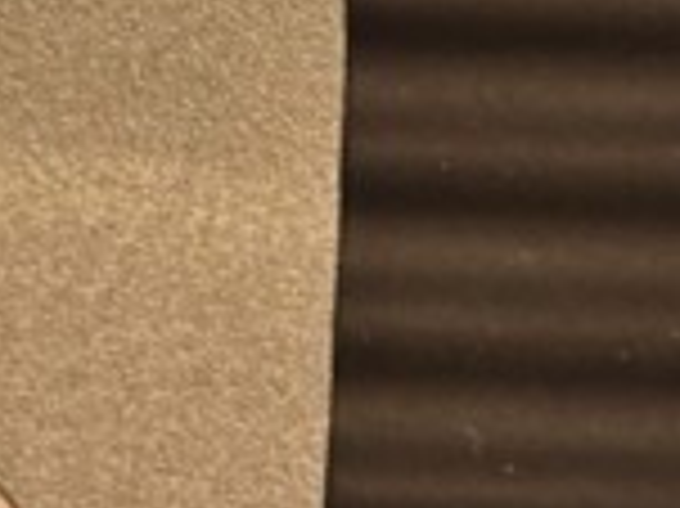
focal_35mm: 381
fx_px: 7478
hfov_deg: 5.2
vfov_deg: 3.8
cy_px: -589
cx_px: 297
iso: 125
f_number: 1.78
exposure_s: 1/50
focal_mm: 6.86
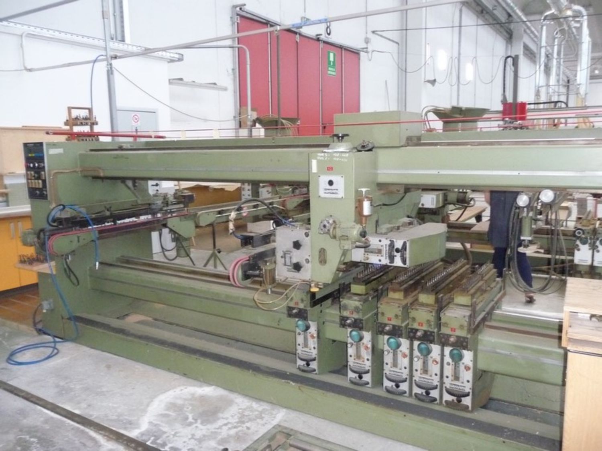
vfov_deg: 46.8
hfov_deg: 60.0
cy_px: 226
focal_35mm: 30
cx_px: 301
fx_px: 522
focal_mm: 5
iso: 640
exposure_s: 1/30
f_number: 3.4
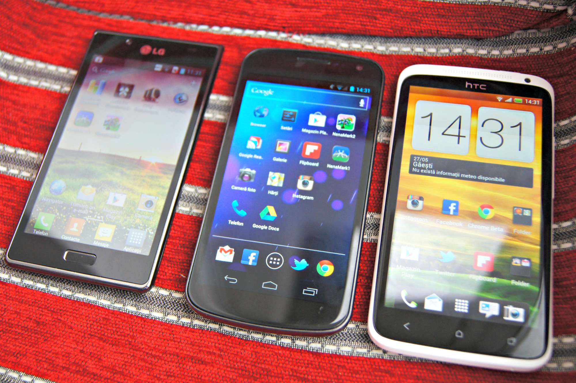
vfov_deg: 31.8
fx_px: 671
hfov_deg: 46.4
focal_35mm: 42
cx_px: 288
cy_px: 192
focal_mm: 28
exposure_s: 1/160
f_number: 4.5
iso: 800
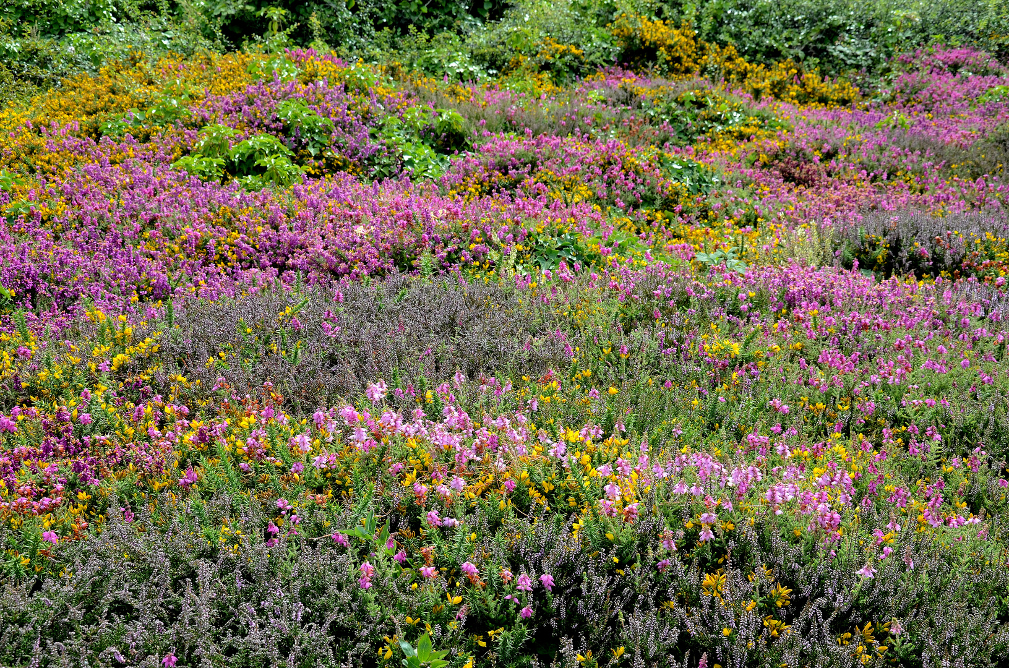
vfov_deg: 25.6
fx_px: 1468
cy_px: 334
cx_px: 504
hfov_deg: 37.9
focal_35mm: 52
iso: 200
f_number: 11
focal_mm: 35
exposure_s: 1/125
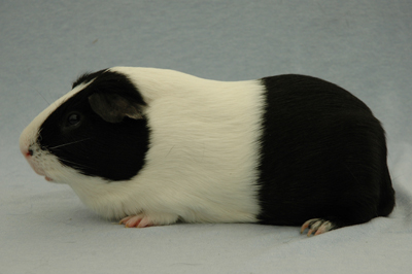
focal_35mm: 105
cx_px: 206
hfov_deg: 19.5
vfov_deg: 13.0
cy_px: 137
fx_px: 1201
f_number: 8
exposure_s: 1/250
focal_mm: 70
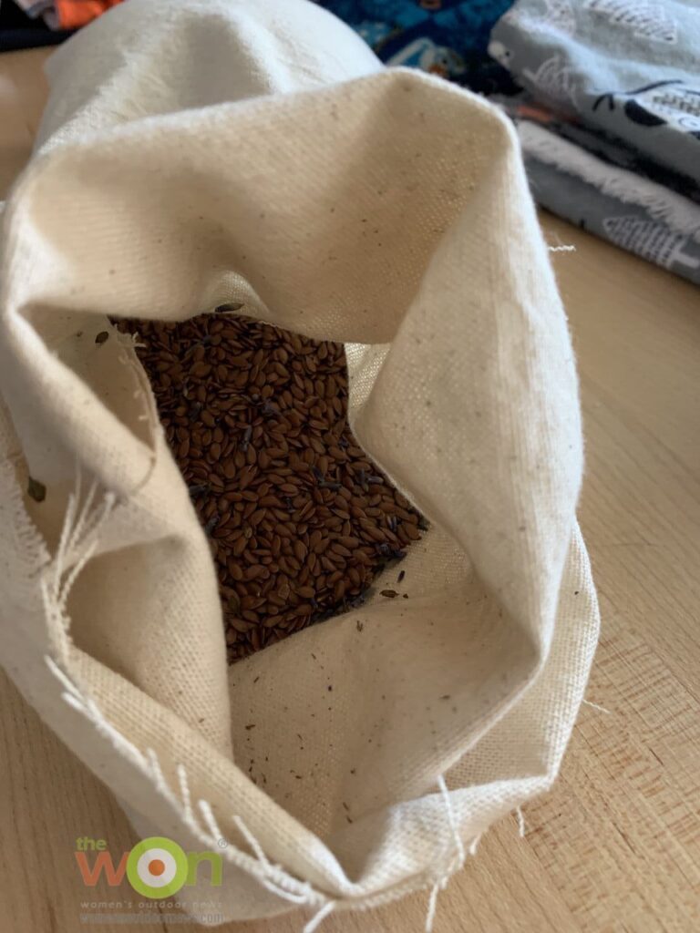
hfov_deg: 53.1
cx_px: 350
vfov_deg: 67.3
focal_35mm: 26
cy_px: 466
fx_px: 701
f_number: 1.8
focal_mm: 4.25
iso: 250
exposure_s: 1/60
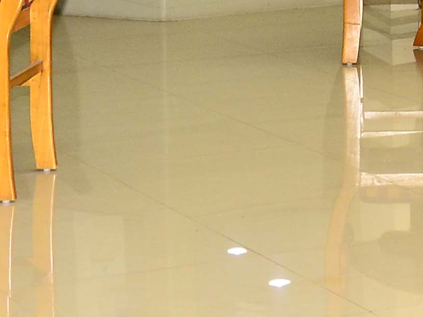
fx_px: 2530
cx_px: 751
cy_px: -225
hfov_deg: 9.1
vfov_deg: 7.0
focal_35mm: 207
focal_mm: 24
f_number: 5.6
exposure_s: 1/80
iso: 640
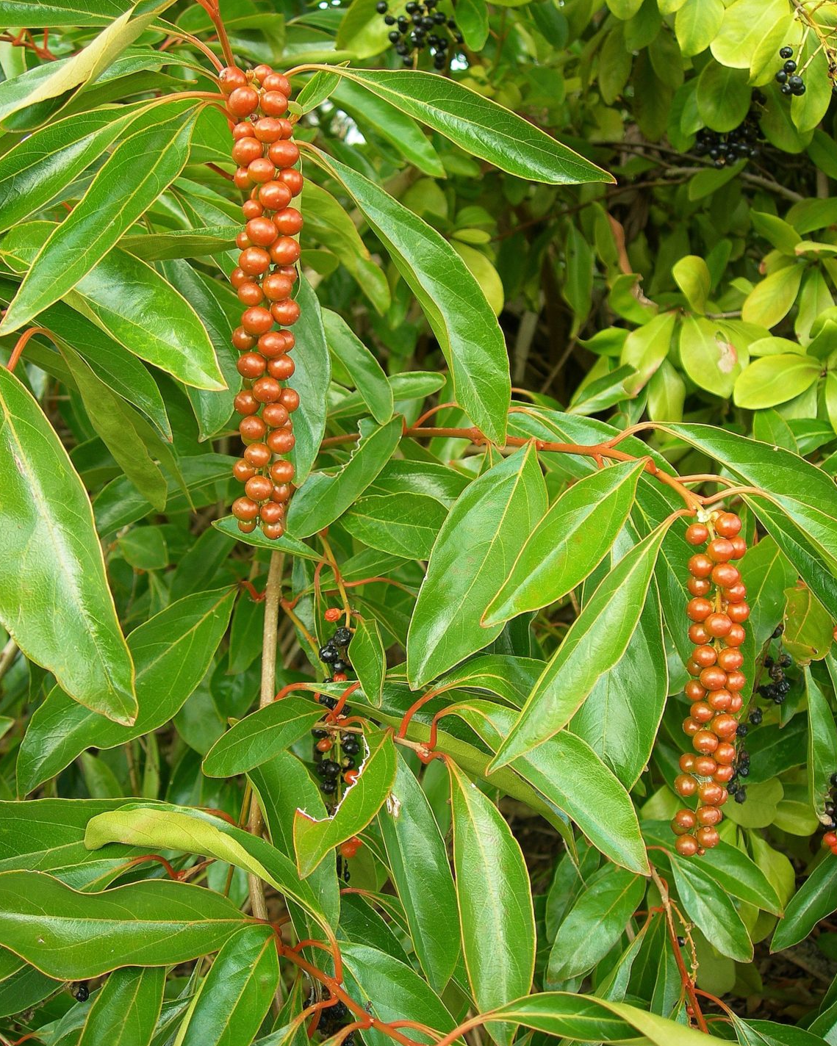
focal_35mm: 40
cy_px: 505
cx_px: 420
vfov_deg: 45.8
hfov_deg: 37.3
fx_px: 1239
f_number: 2.8
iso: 50
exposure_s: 1/69.3
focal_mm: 7.8
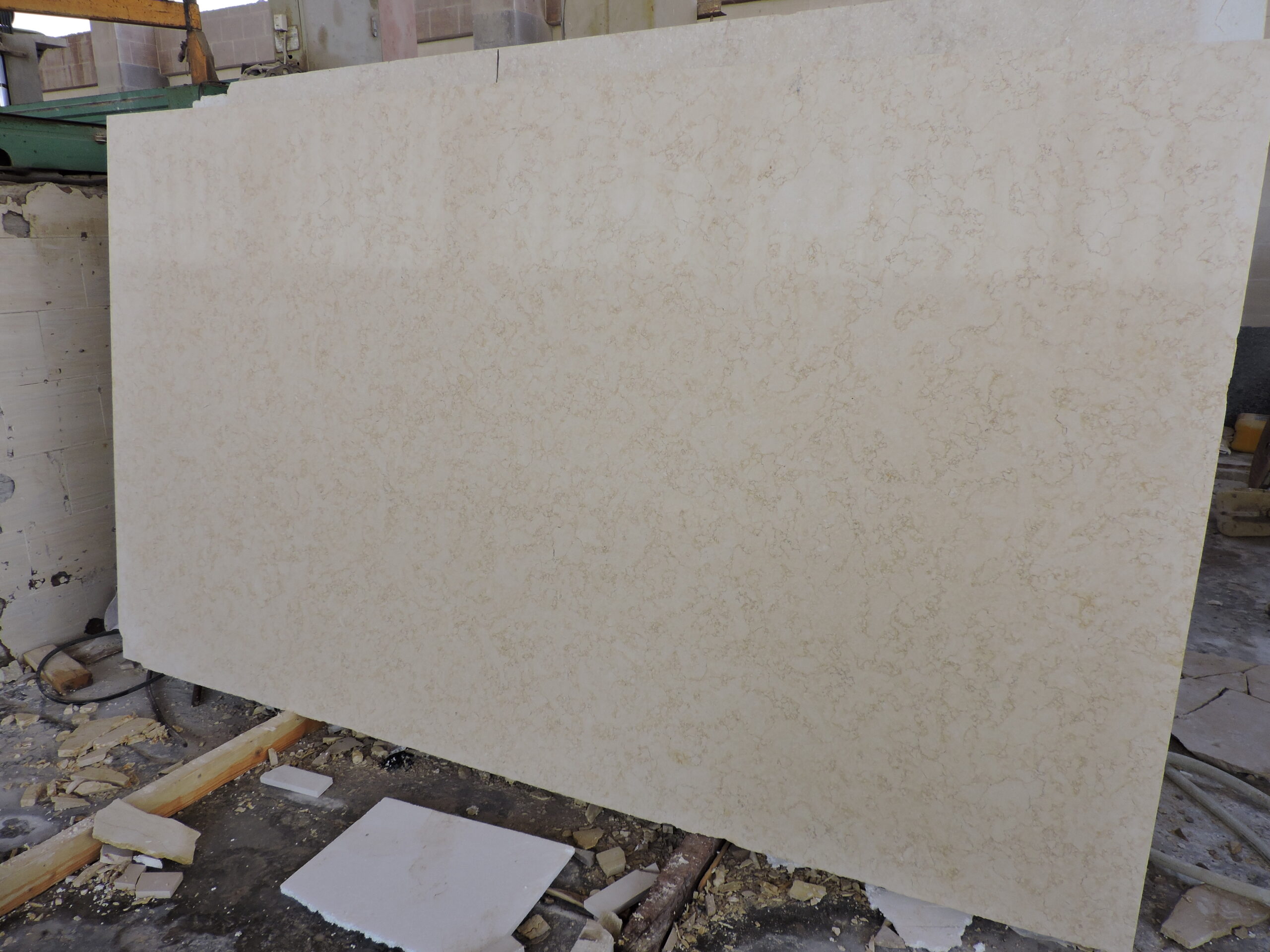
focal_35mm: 24
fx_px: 881
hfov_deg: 71.6
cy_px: 476
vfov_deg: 56.8
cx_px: 635
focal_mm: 4.3
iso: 100
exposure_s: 1/400
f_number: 3
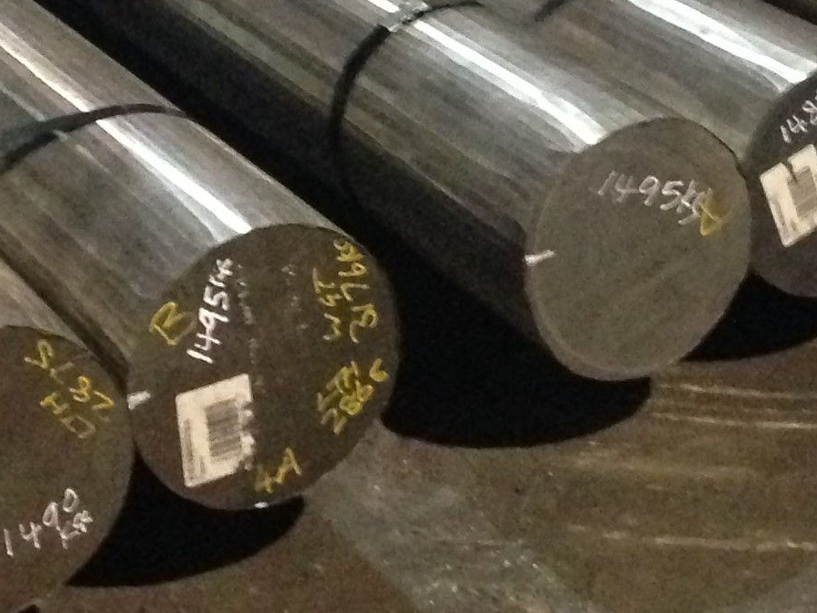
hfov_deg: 21.8
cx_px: 713
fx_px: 2078
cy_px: 164
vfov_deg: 16.7
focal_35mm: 88
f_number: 2.4
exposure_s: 1/15
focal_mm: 4.12
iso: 800
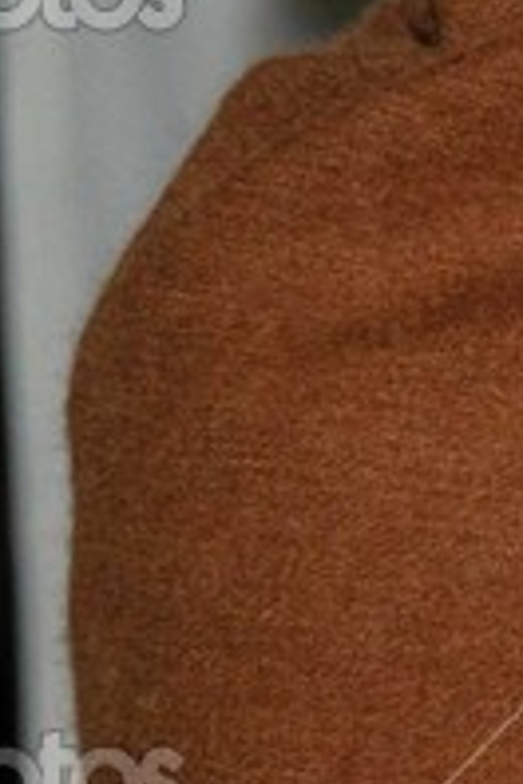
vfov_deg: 3.1
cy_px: -10
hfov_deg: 2.1
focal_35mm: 665
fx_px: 14490
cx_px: 1240
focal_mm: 86
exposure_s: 1/180
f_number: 9
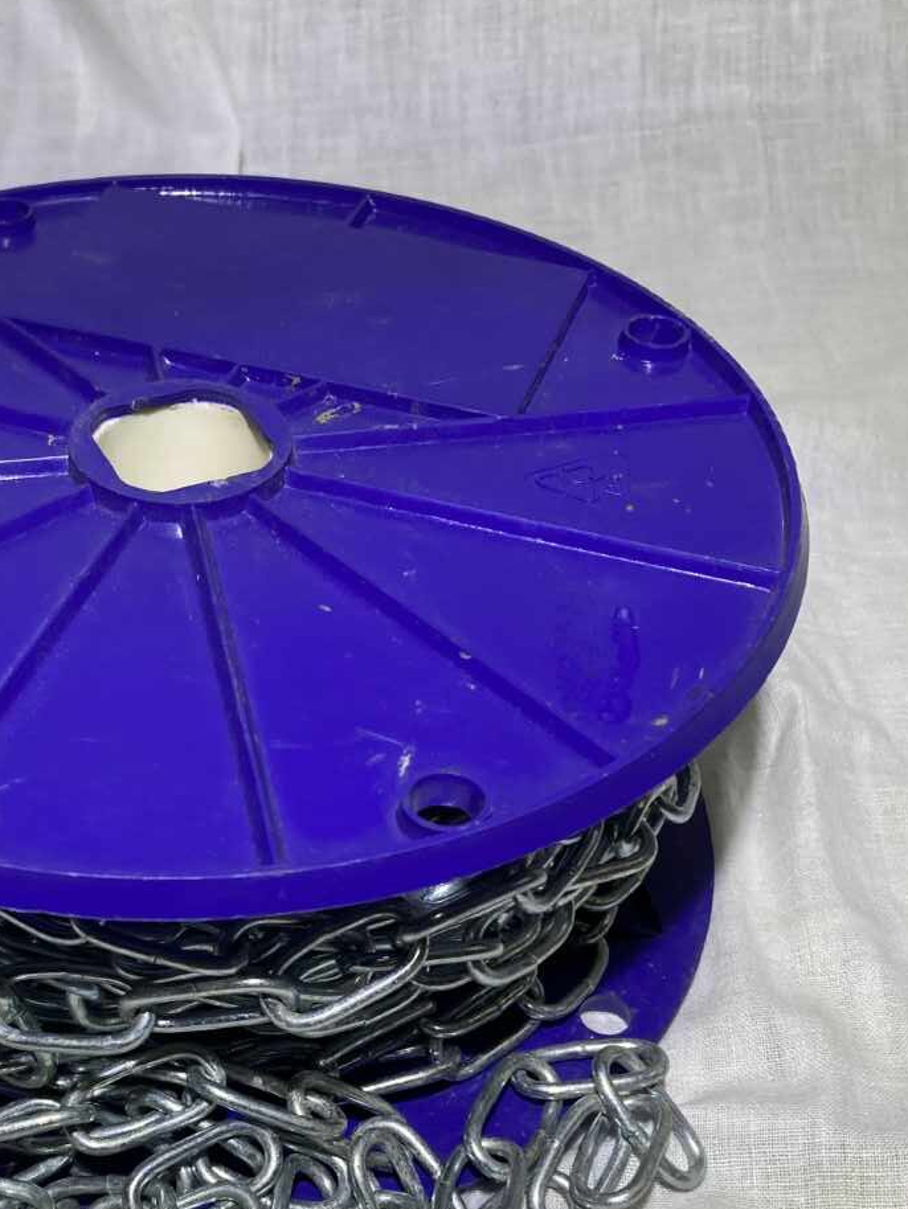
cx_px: 238
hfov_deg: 29.3
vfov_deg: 37.9
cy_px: 911
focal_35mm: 49
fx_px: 1713
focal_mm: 3.99
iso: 50
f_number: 1.8
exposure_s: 1/100
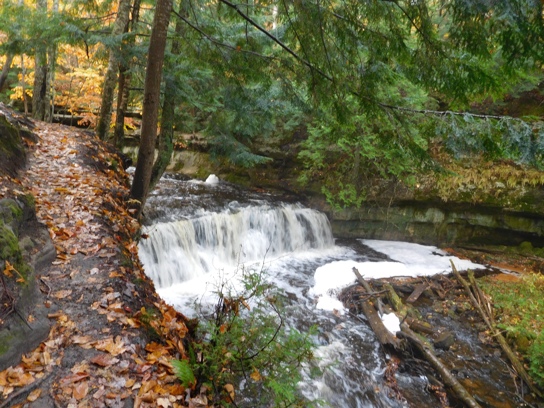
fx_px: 393
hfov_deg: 69.4
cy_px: 204
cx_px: 272
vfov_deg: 54.9
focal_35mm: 25
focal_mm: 4.5
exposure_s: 1/30
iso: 220
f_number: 3.4
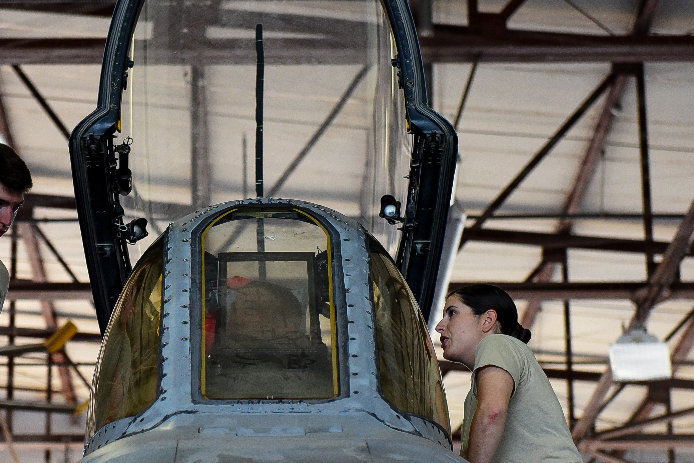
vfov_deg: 10.6
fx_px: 2488
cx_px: 241
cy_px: 320
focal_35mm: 129
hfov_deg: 15.9
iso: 1800
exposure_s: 1/800
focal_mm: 70
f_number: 4
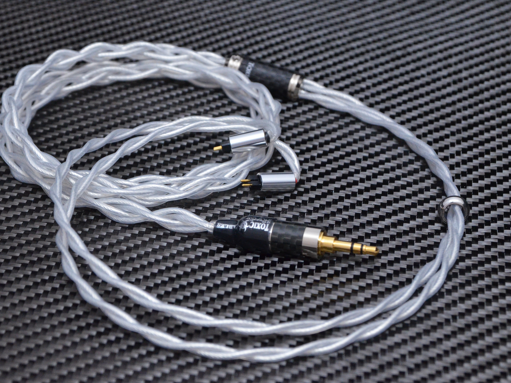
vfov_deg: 12.0
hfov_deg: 15.9
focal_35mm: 124
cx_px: 226
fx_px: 1830
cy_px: 197
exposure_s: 1/60
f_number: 9
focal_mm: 70
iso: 2500
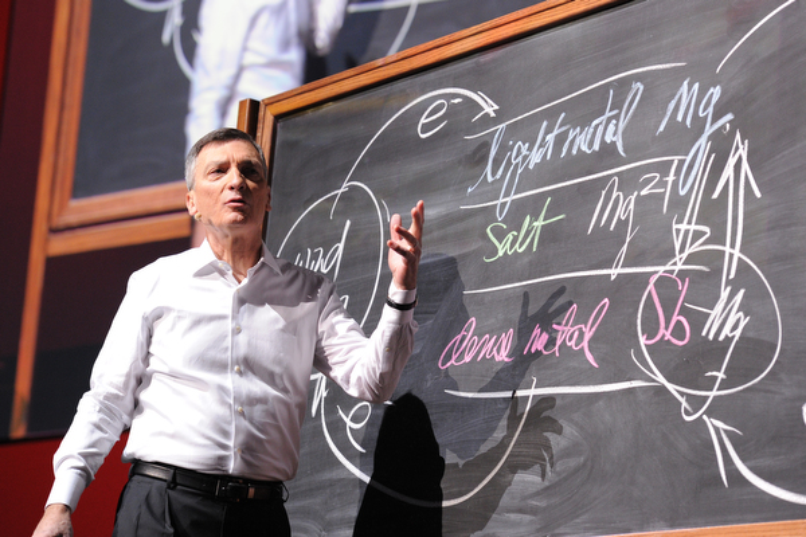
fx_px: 2463
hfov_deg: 18.6
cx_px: 403
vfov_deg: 12.5
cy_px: 268
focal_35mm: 110
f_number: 3.5
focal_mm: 110
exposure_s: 1/200
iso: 3200
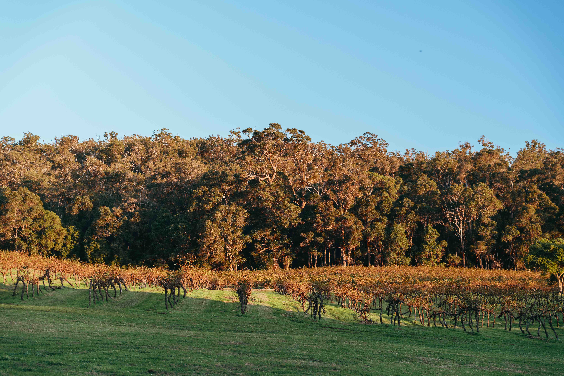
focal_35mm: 75
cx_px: 282
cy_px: 188
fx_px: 1175
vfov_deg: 18.2
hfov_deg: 27.0
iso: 640
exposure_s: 1/125
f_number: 5
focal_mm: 75
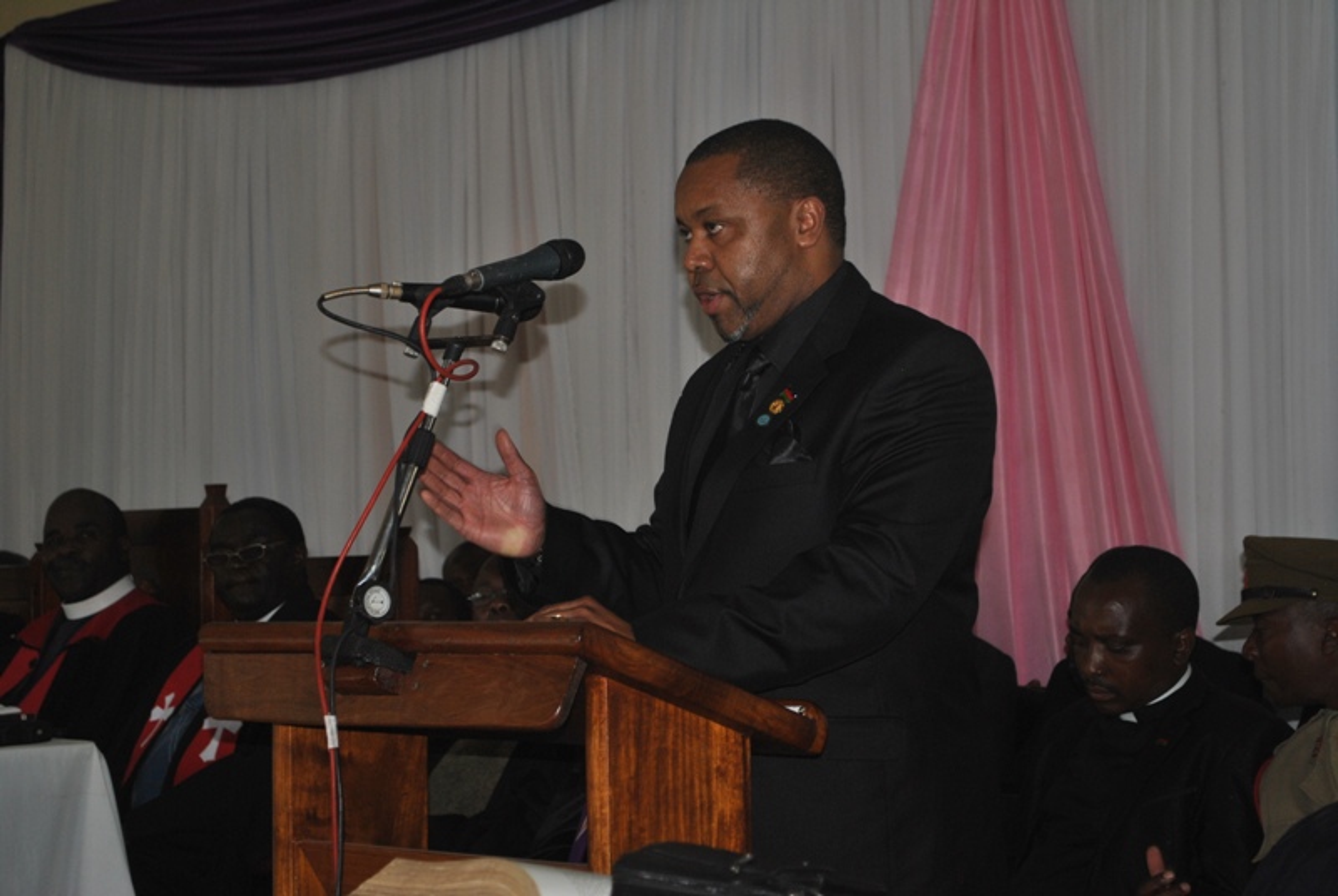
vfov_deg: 16.6
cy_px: 448
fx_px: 3071
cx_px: 669
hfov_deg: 24.6
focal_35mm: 82
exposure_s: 1/60
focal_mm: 55
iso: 200
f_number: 5.6
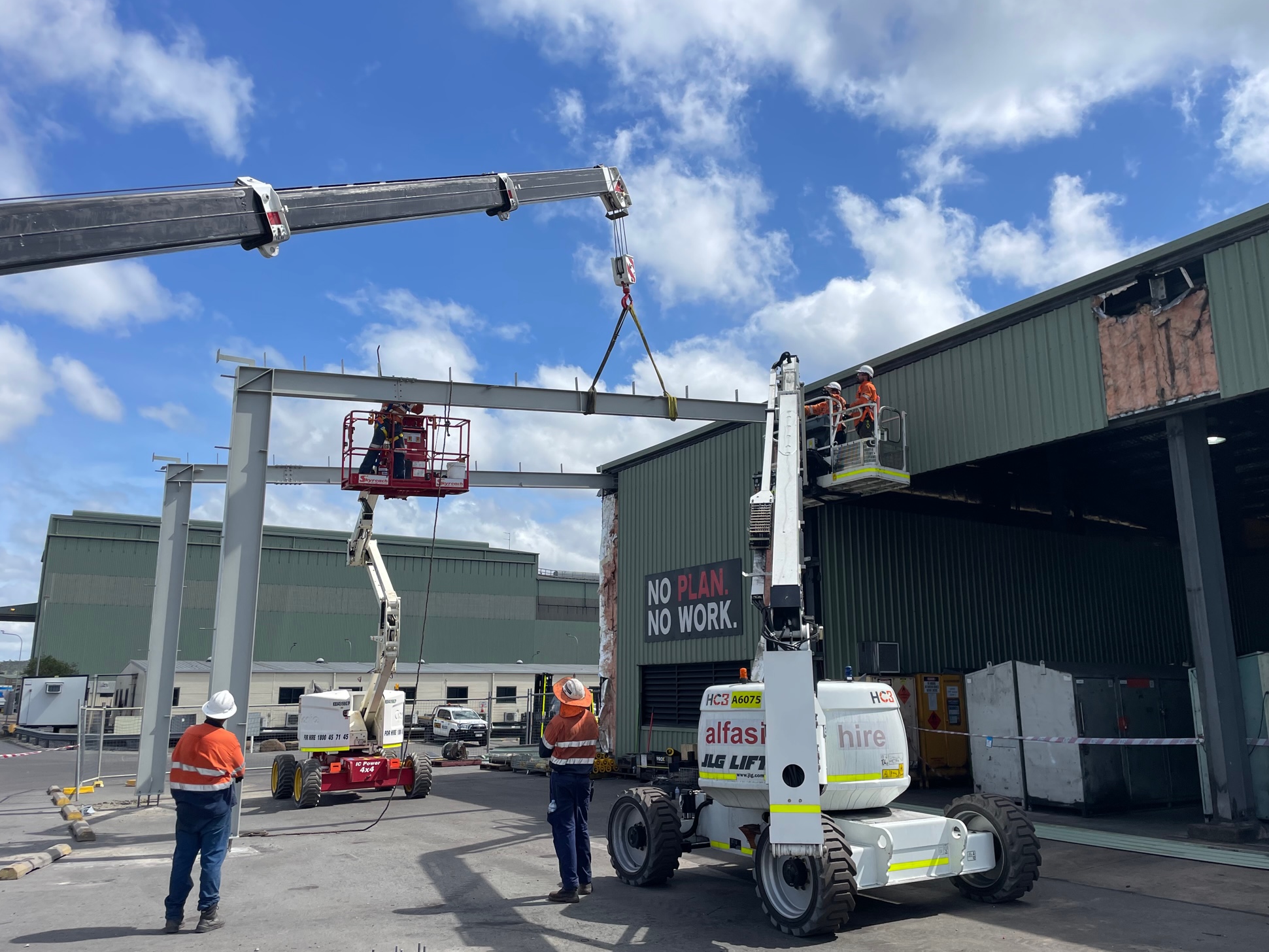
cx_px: 649
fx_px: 990
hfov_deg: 65.3
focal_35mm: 27
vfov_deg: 51.4
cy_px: 481
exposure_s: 1/4831
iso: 32
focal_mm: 4.2
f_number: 1.6
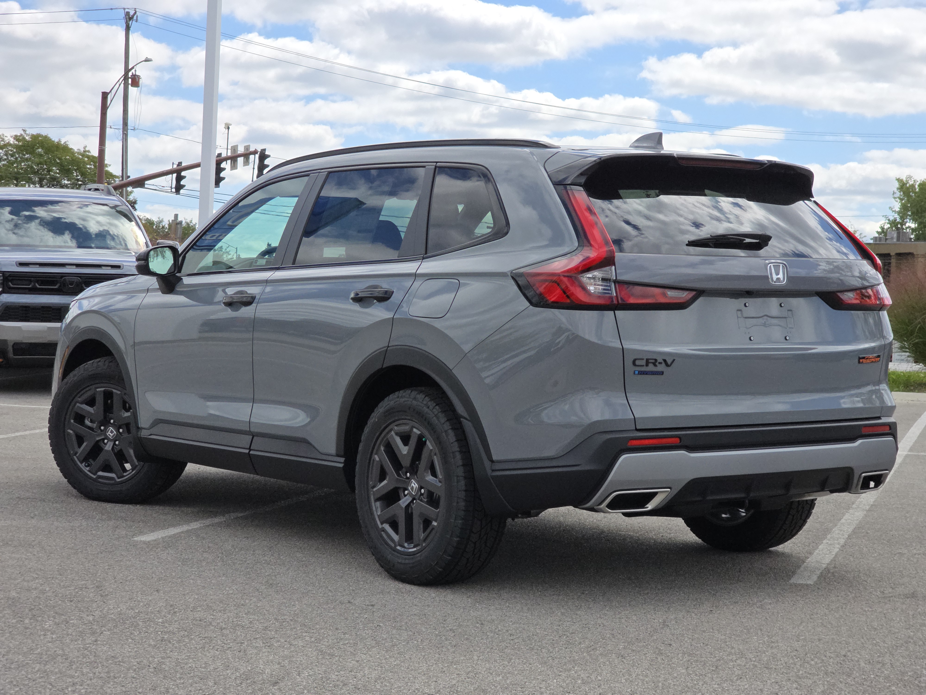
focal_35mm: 69
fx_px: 1846
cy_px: 348
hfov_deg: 28.2
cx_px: 463
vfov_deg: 21.3
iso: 50
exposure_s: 1/2565
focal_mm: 7.9
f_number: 2.4
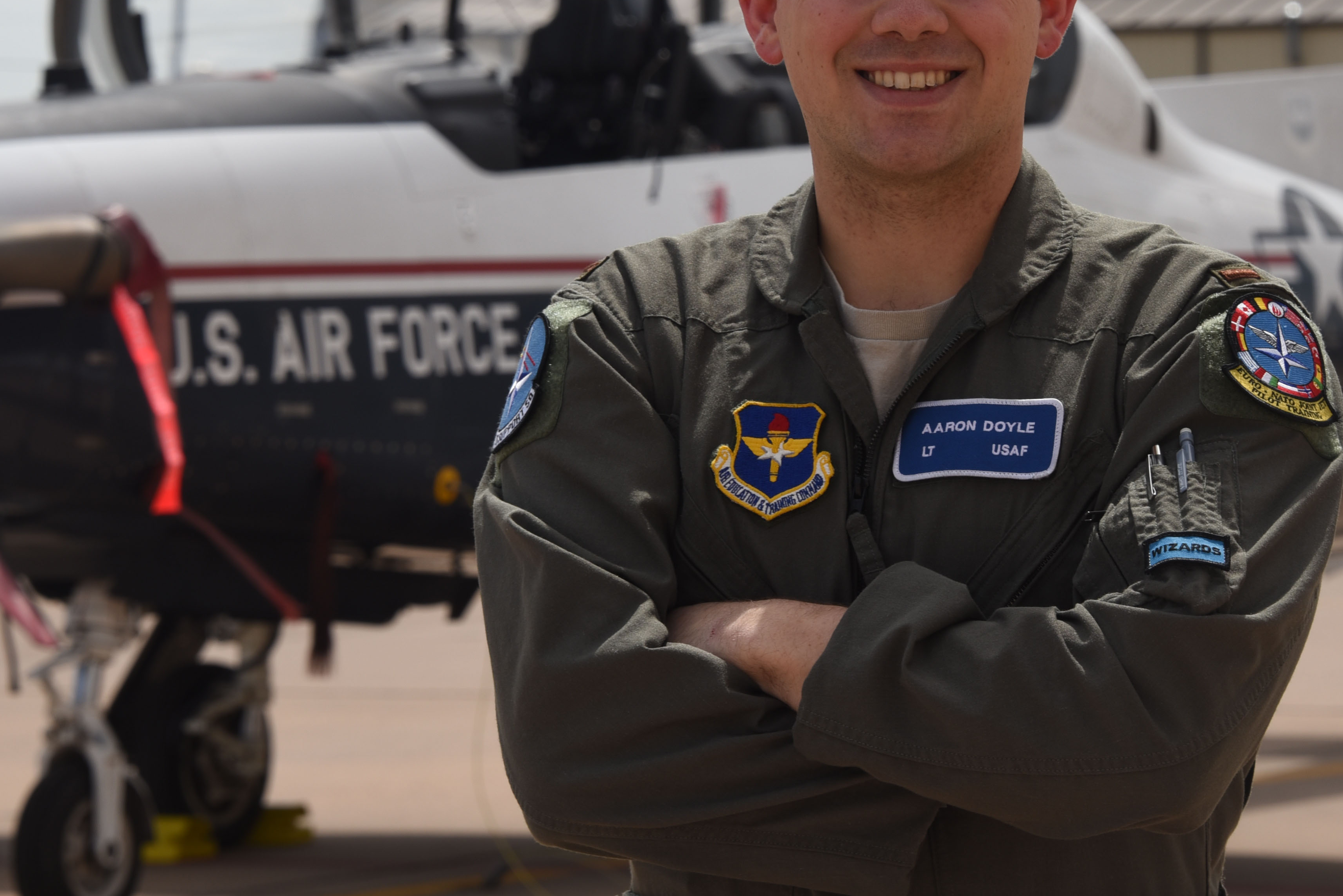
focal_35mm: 219
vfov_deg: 6.3
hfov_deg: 9.4
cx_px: 673
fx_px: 8172
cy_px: 248
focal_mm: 125
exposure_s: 1/200
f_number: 11
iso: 100
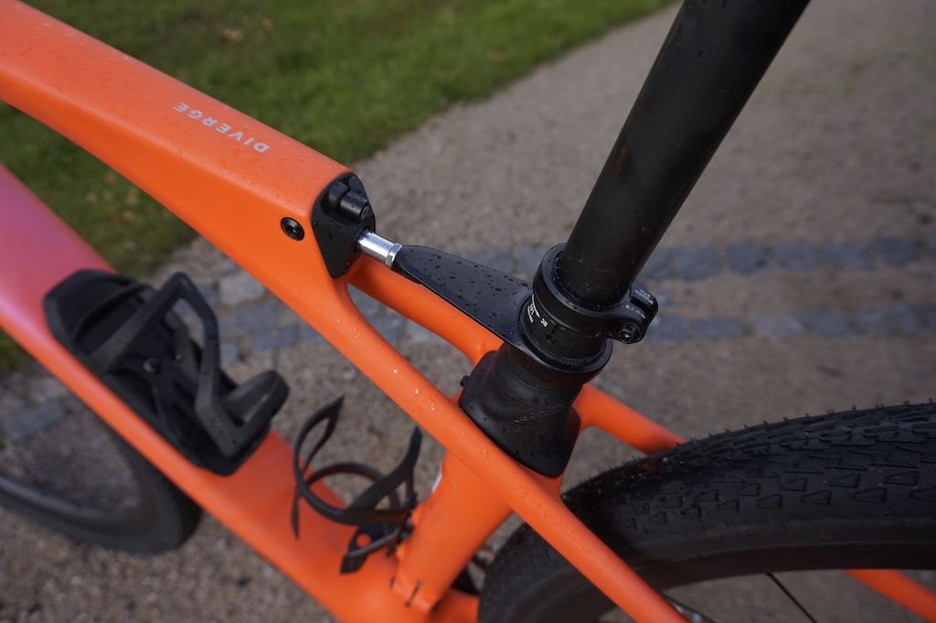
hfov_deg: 73.8
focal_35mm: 24
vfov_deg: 53.1
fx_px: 623
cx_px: 468
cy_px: 312
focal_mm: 16
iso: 200
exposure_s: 1/800
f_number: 4.5
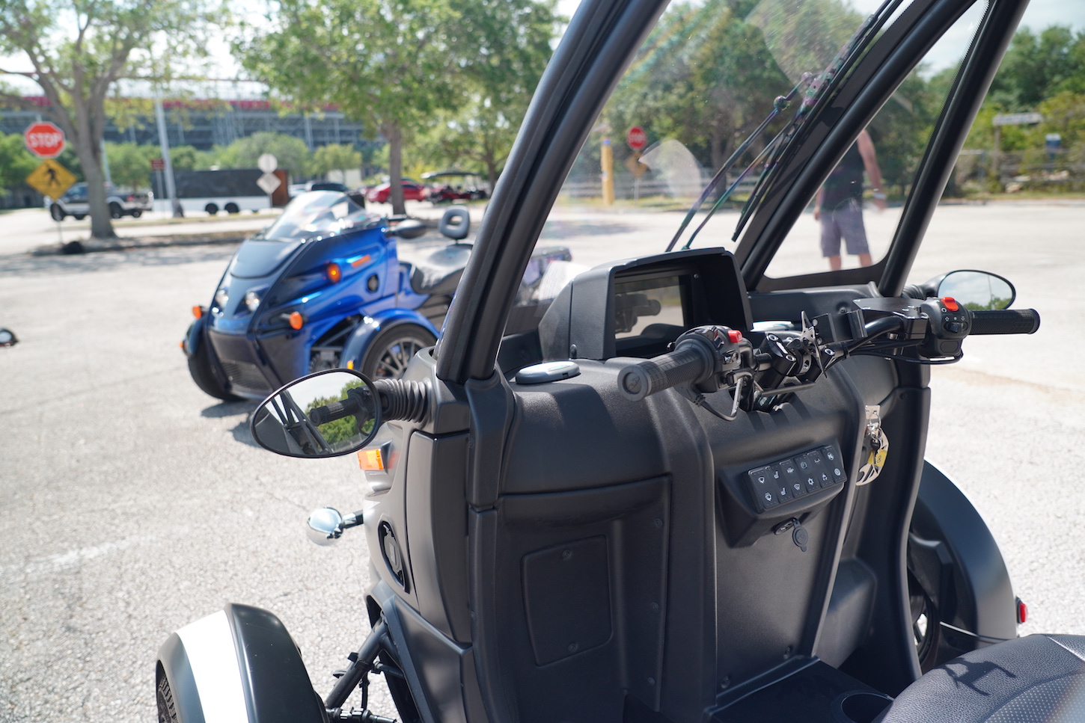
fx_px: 814
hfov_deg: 67.4
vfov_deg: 47.9
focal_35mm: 27
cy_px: 362
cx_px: 542
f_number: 2.8
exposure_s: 1/30
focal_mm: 18
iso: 160
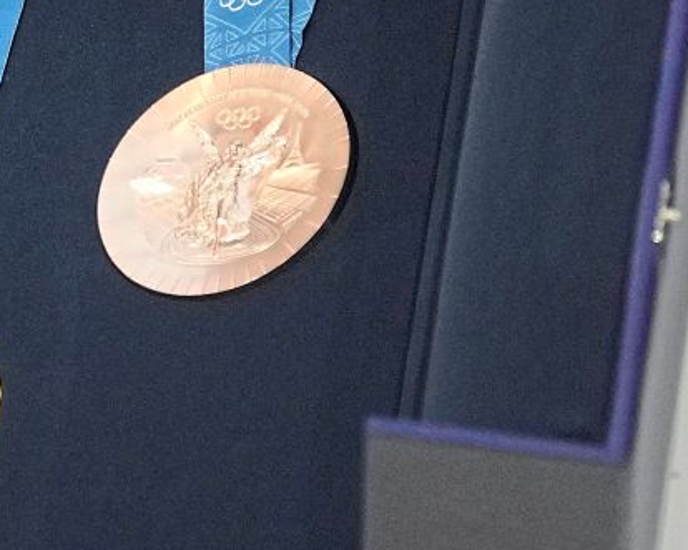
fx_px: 17182
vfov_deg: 1.8
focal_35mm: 844
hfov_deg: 2.3
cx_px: -179
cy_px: 193
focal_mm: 200
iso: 2000
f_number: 2.8
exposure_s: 1/1600
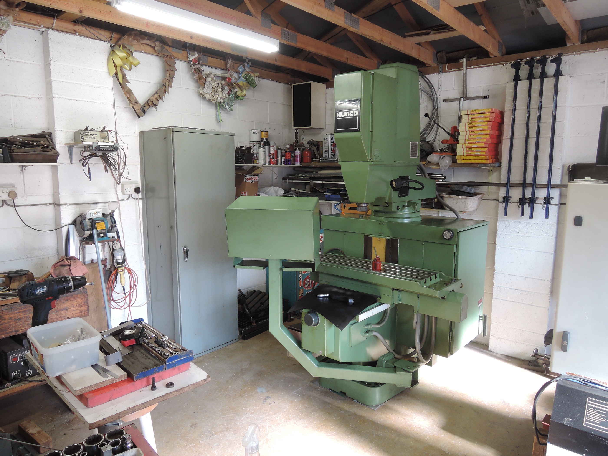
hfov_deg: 71.6
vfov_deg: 56.8
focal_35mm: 24
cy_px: 228
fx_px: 422
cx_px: 304
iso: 160
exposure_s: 1/30
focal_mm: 5.1
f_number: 2.8
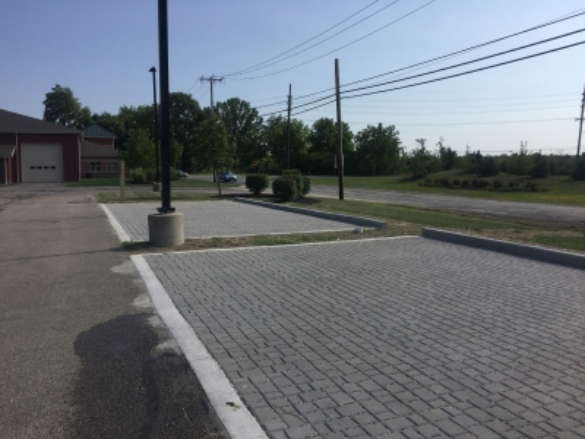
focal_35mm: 29
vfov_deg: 48.2
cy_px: 220
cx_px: 292
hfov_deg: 61.7
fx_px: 490
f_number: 2.2
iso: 32
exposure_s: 1/3597
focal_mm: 4.15
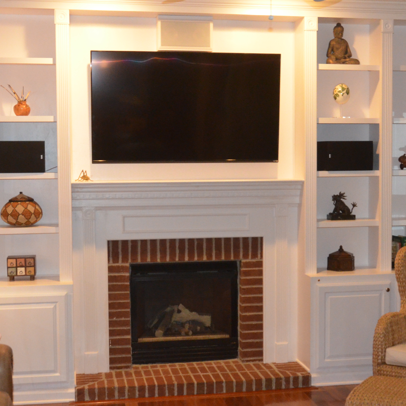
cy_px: 207
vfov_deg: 29.6
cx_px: 226
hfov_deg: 29.5
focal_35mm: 58
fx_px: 770
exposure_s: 1/60
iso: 3200
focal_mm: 24
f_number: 7.1
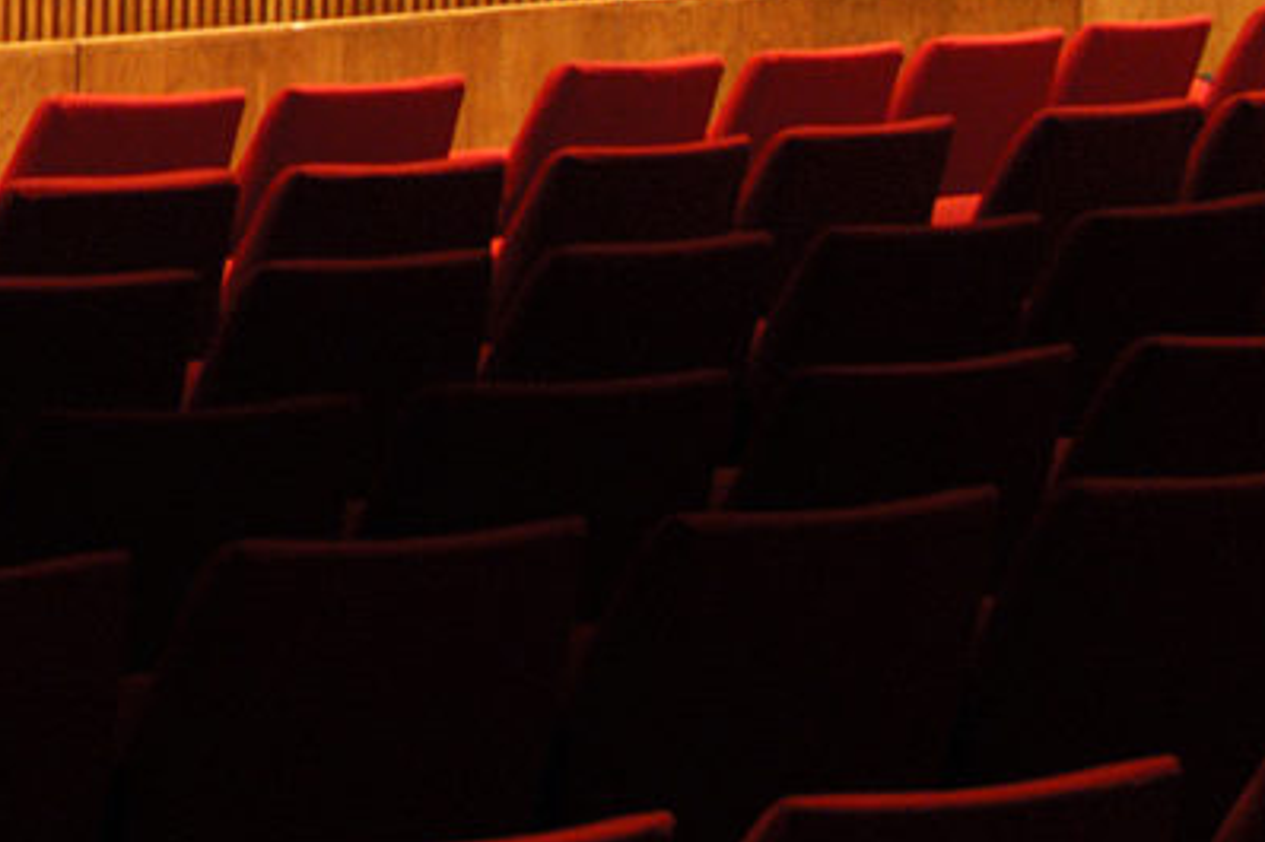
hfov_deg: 9.8
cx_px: -950
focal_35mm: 199
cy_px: -728
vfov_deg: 6.7
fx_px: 6989
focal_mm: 30
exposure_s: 1/5
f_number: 5
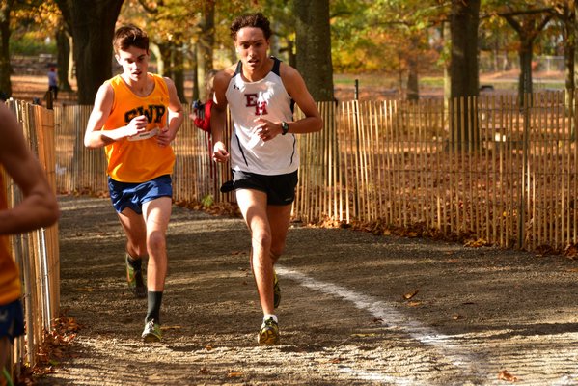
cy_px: 193
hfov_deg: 15.2
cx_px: 289
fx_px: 2168
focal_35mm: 135
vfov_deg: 10.2
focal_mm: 135
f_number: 5.6
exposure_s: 1/320
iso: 800
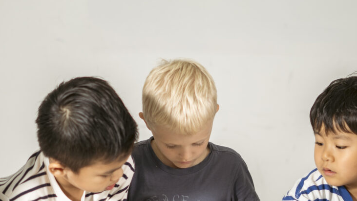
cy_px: 170
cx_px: 168
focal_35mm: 110
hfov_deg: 19.5
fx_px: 1041
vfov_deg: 11.0
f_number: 1.8
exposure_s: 1/160
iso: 100
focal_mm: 50
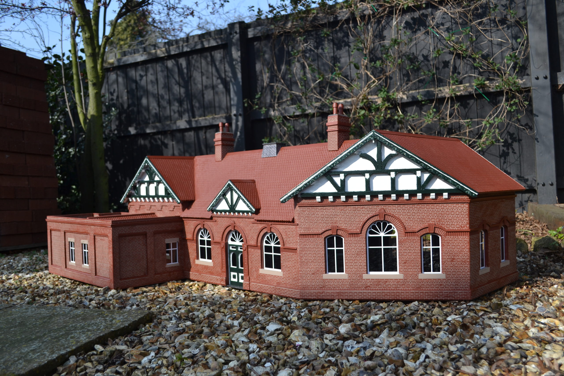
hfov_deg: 57.2
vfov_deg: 40.0
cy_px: 188
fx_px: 517
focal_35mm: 33
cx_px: 282
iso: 100
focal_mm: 22
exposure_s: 1/125
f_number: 5.6
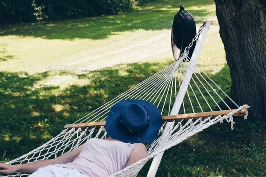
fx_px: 554
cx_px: 133
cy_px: 88
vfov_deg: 18.2
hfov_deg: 27.0
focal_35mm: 75
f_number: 8
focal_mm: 50
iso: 400
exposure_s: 1/250
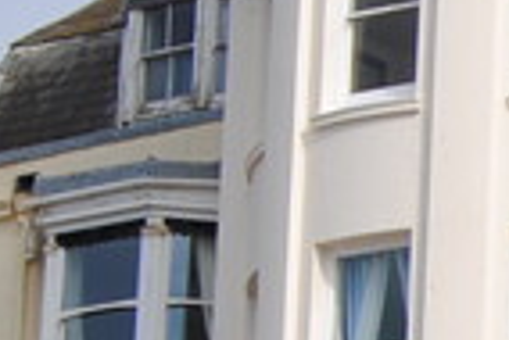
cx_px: 1280
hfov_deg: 7.3
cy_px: 546
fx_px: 3680
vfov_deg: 5.2
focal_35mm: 260
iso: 100
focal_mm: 24
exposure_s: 1/320
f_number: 9
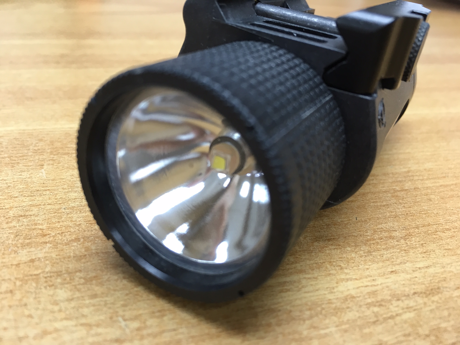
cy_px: 172
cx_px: 230
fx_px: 385
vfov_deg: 48.2
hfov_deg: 61.7
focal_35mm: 29
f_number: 2.2
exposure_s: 1/33
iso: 80
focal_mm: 4.15
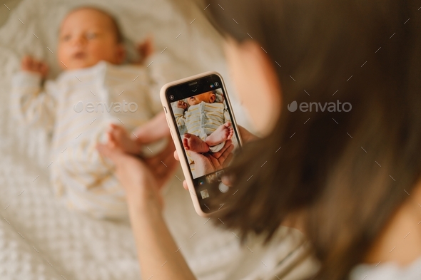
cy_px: 140
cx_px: 210
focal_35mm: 55
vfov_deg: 24.6
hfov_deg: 36.3
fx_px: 643
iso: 250
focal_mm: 55
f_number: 2
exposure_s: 1/250
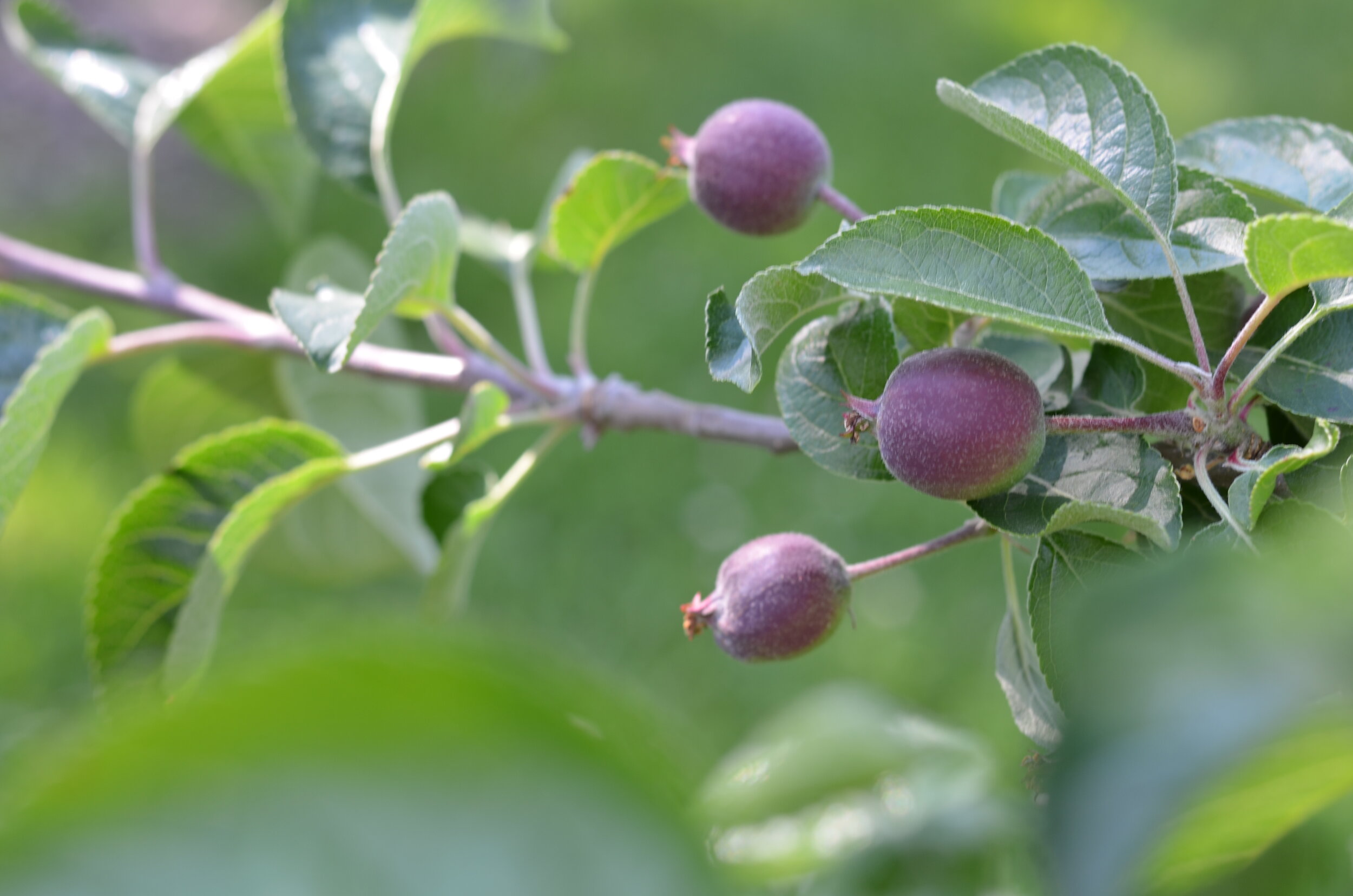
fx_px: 2813
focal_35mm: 75
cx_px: 676
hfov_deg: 27.0
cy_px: 448
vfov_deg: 18.1
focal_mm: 50
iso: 100
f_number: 4.5
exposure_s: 1/80
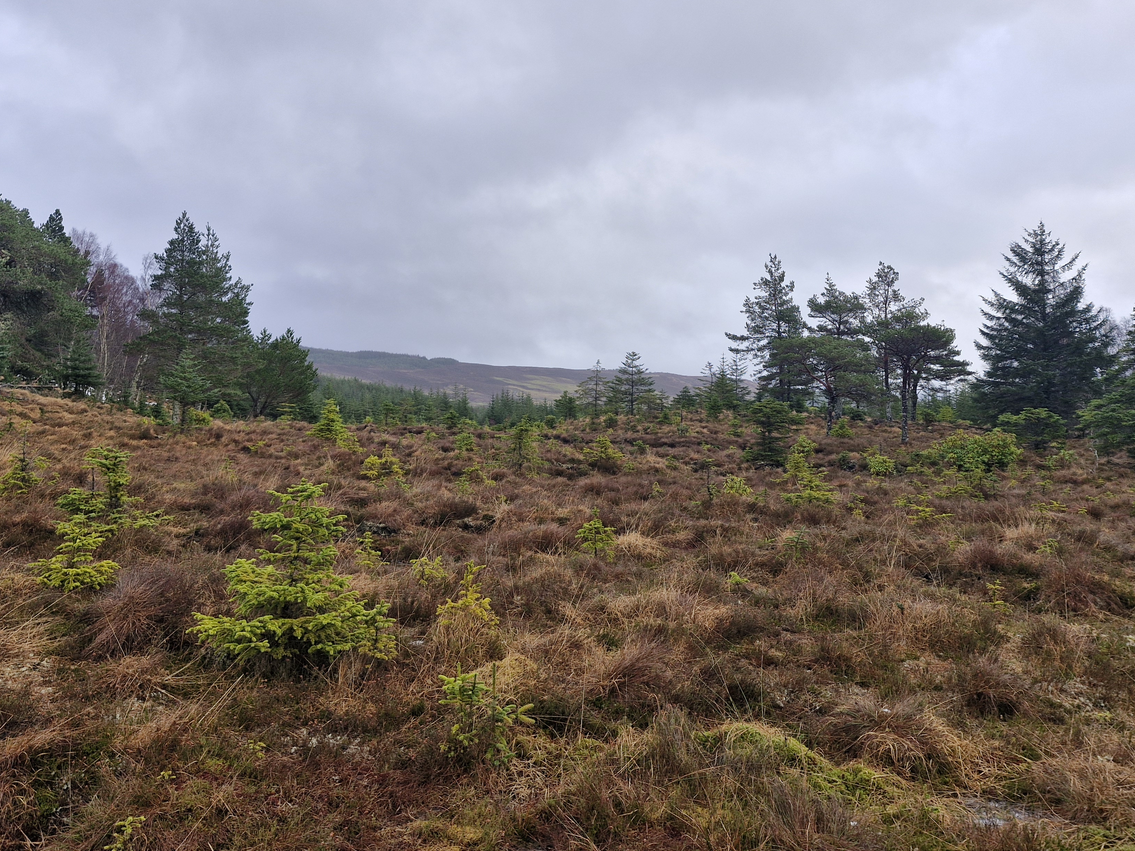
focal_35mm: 28
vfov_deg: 49.5
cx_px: 555
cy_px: 354
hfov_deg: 63.4
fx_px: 918
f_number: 1.8
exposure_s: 1/246
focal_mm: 5.54
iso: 50
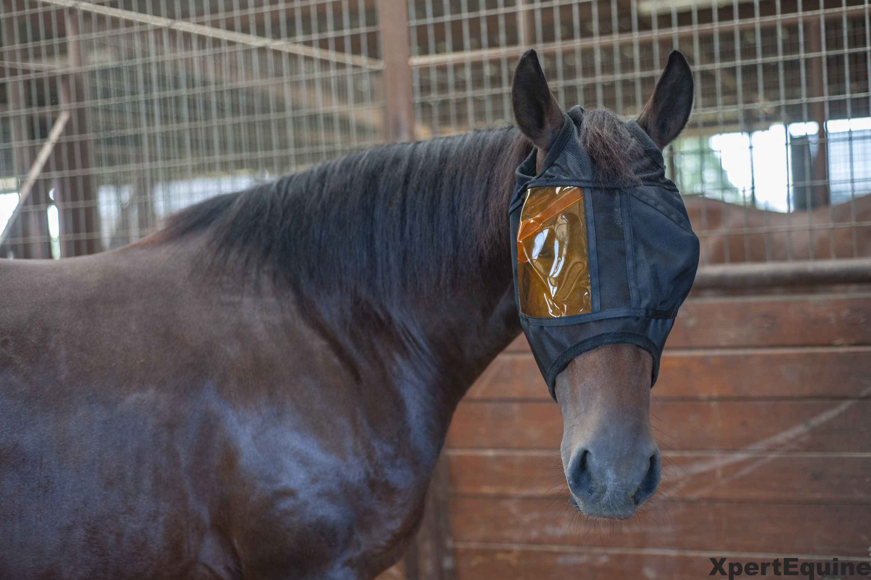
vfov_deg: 27.0
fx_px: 1209
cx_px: 436
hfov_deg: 39.6
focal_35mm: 50
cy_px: 290
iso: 800
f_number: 2.8
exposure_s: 1/250
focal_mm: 50
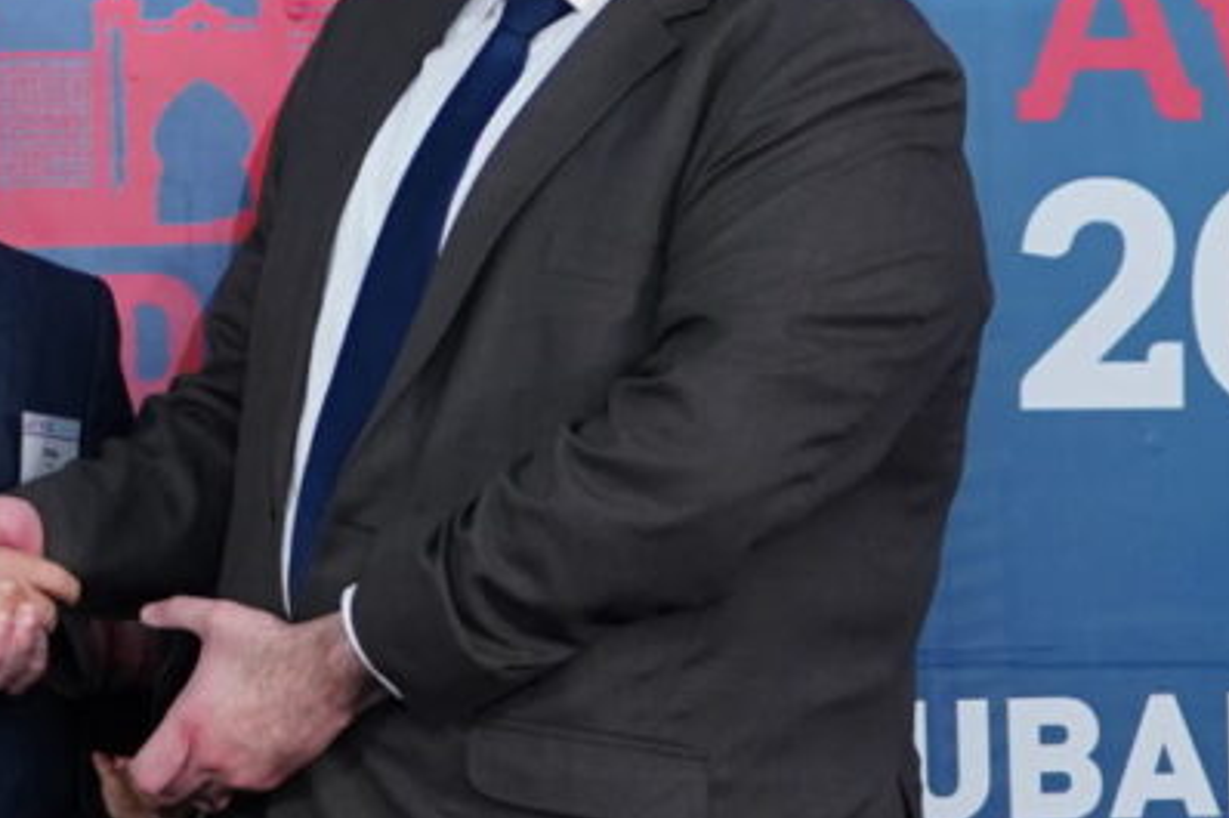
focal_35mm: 376
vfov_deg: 3.7
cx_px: -528
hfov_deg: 5.4
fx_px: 12830
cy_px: 235
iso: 1000
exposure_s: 1/200
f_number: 2.8
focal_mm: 73
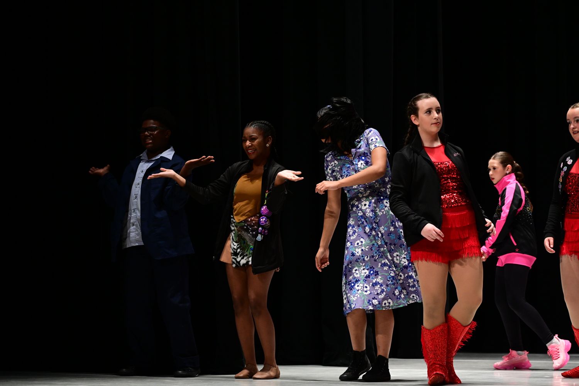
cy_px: 193
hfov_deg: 21.9
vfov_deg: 14.7
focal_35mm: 93
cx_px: 290
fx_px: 1496
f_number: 4
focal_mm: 93
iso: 2500
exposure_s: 1/800
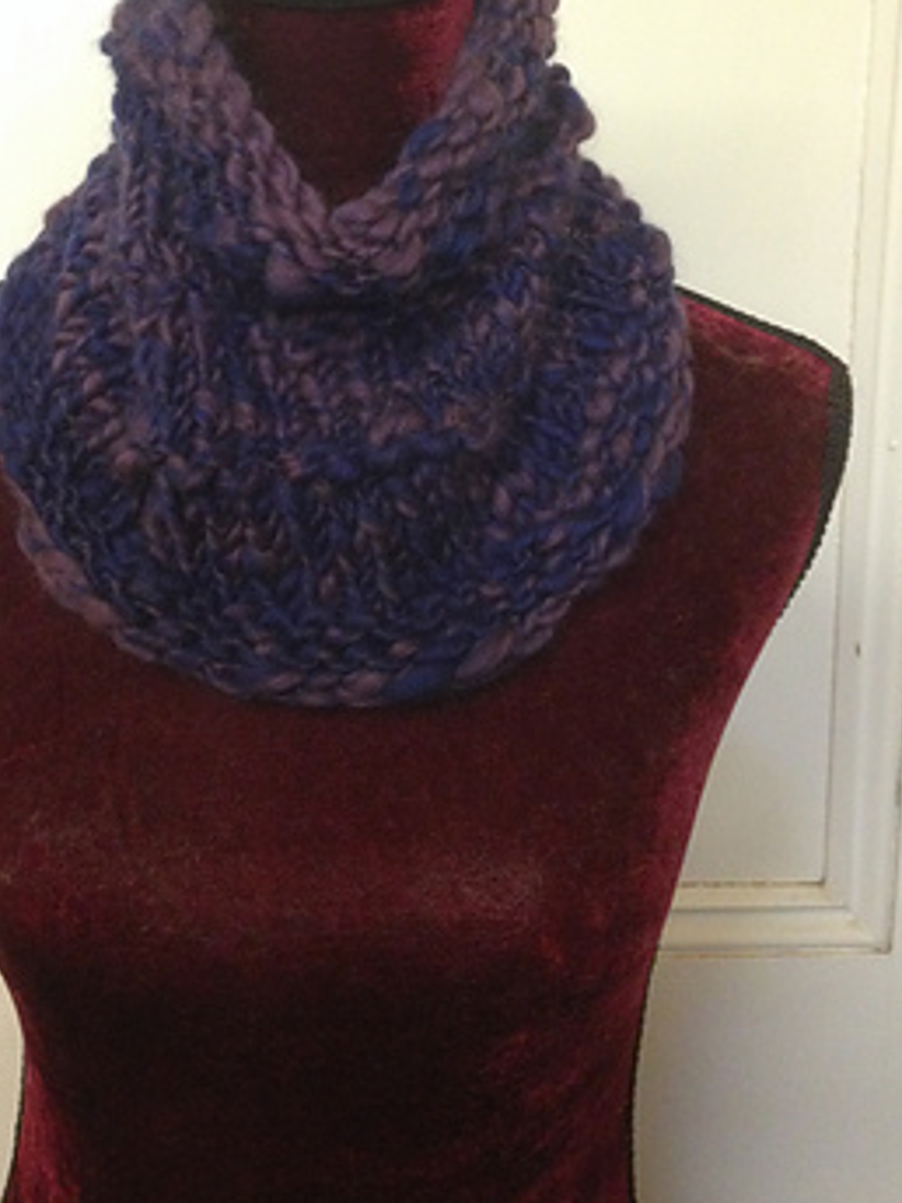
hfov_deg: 30.1
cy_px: 336
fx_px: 1668
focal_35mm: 48
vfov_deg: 38.8
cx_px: 320
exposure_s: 1/17
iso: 400
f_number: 2.4
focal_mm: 4.12
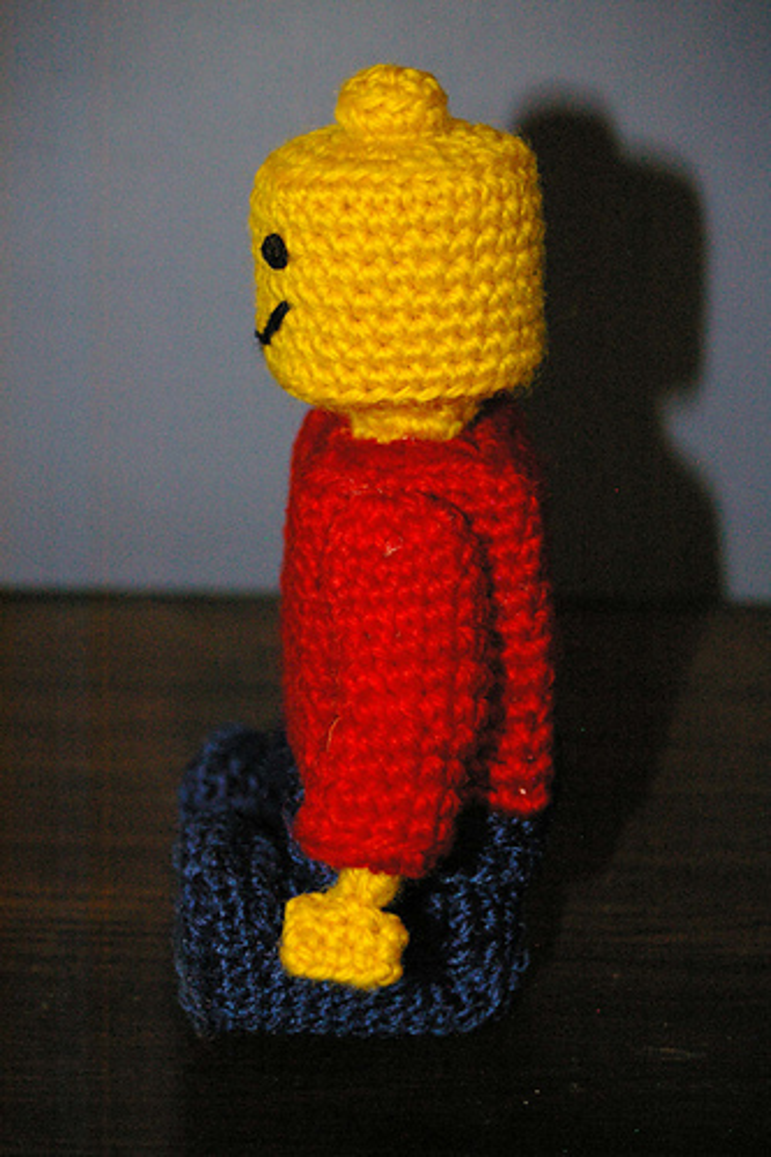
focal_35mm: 75
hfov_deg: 18.2
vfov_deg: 27.0
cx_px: 386
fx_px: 2411
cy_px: 578
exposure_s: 1/60
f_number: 5.6
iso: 3200
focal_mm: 50
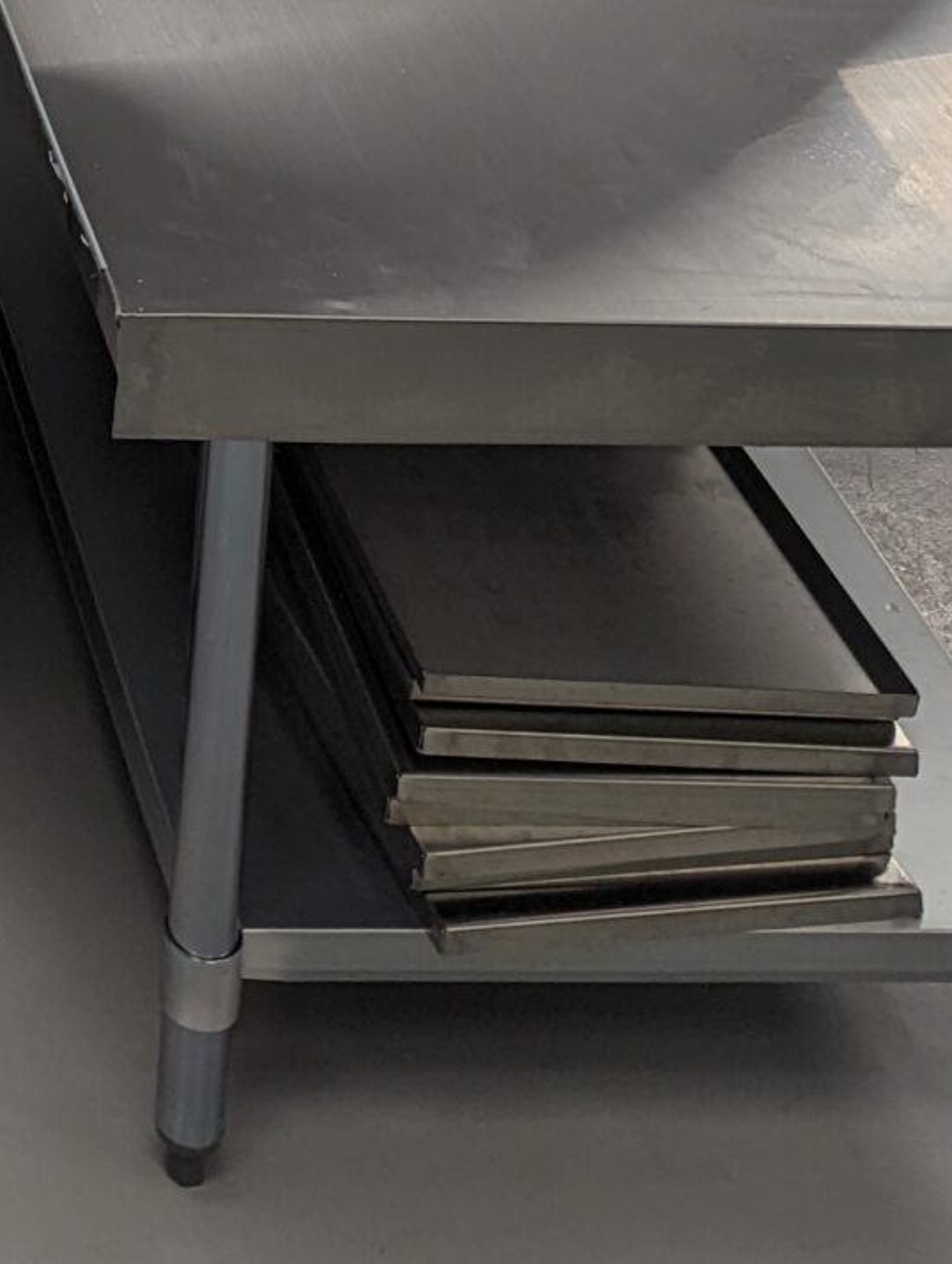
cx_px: -582
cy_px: -942
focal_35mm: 86
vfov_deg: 18.4
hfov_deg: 15.5
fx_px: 3144
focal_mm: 6.81
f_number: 1.85
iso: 51
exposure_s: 1/120
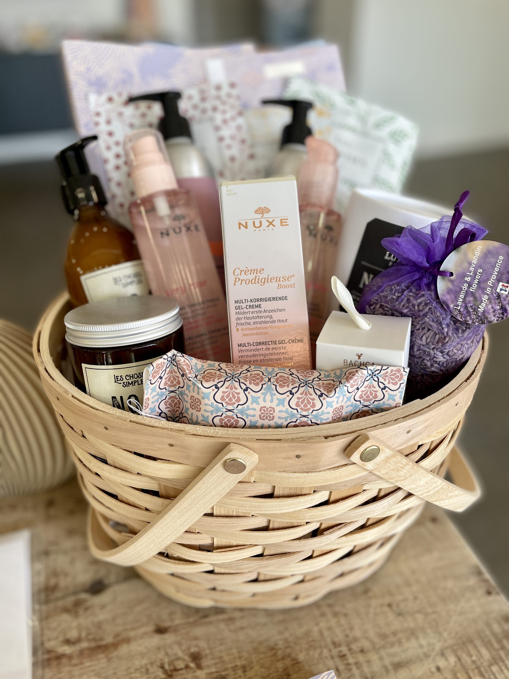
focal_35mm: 26
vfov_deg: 67.3
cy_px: 340
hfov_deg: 53.1
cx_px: 254
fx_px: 510
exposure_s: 1/120
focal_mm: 4.2
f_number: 1.6
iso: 40
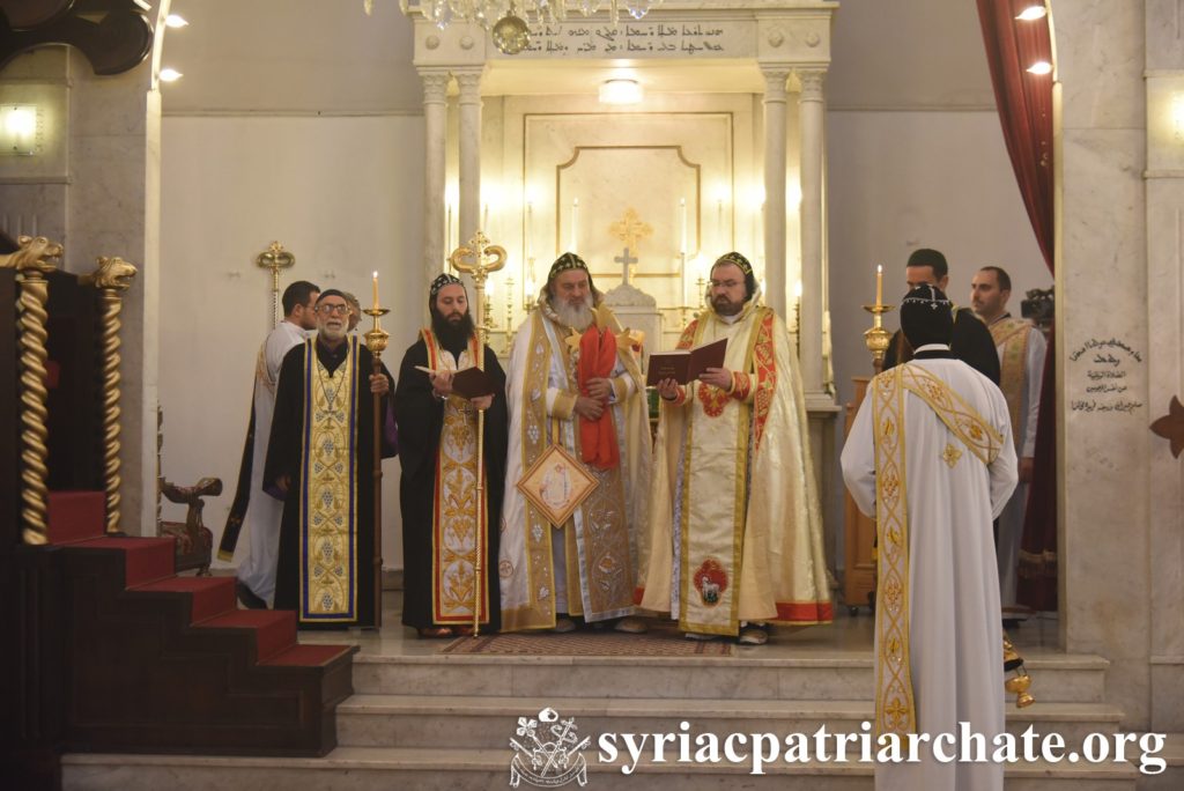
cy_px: 396
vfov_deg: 24.7
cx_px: 592
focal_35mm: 55
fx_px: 1810
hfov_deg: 36.2
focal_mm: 55
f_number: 4
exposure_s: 1/160
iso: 2000
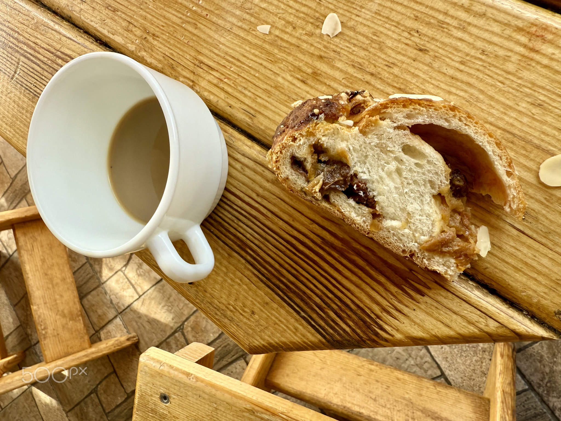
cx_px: 280
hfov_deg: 71.6
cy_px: 210
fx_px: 389
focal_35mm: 24
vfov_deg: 56.8
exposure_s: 1/99
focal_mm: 2.22
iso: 40
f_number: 2.2
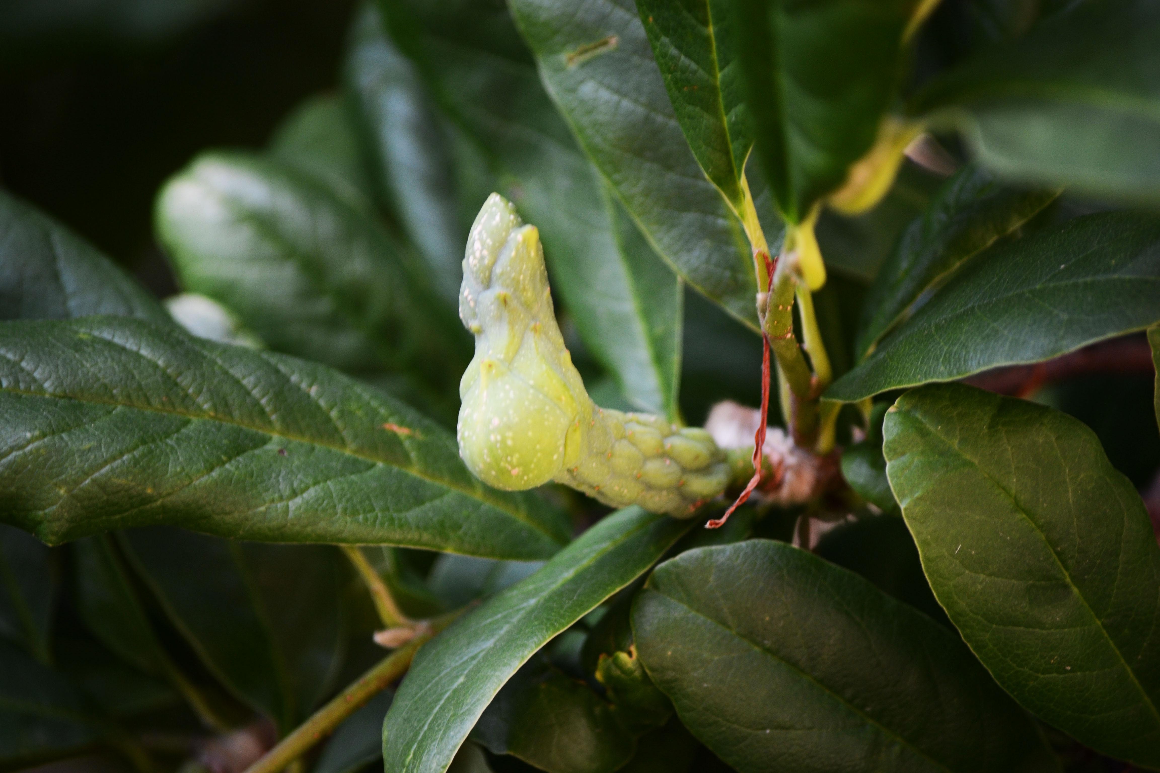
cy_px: 386
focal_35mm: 262
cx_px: 580
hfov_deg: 7.8
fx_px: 8458
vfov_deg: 5.2
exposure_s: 1/160
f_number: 5.6
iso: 220
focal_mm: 175
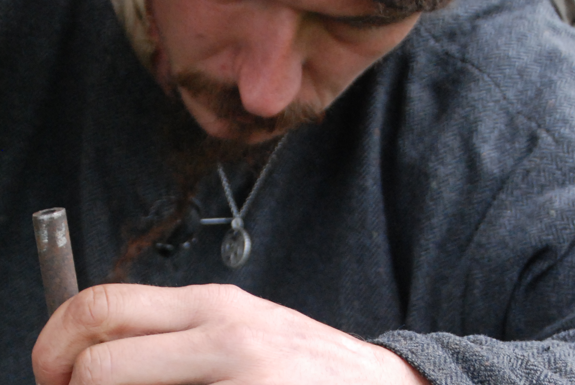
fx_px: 1727
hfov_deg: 18.9
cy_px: 342
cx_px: 280
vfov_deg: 12.6
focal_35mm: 108
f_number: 4.8
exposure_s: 1/350
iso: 900
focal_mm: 32
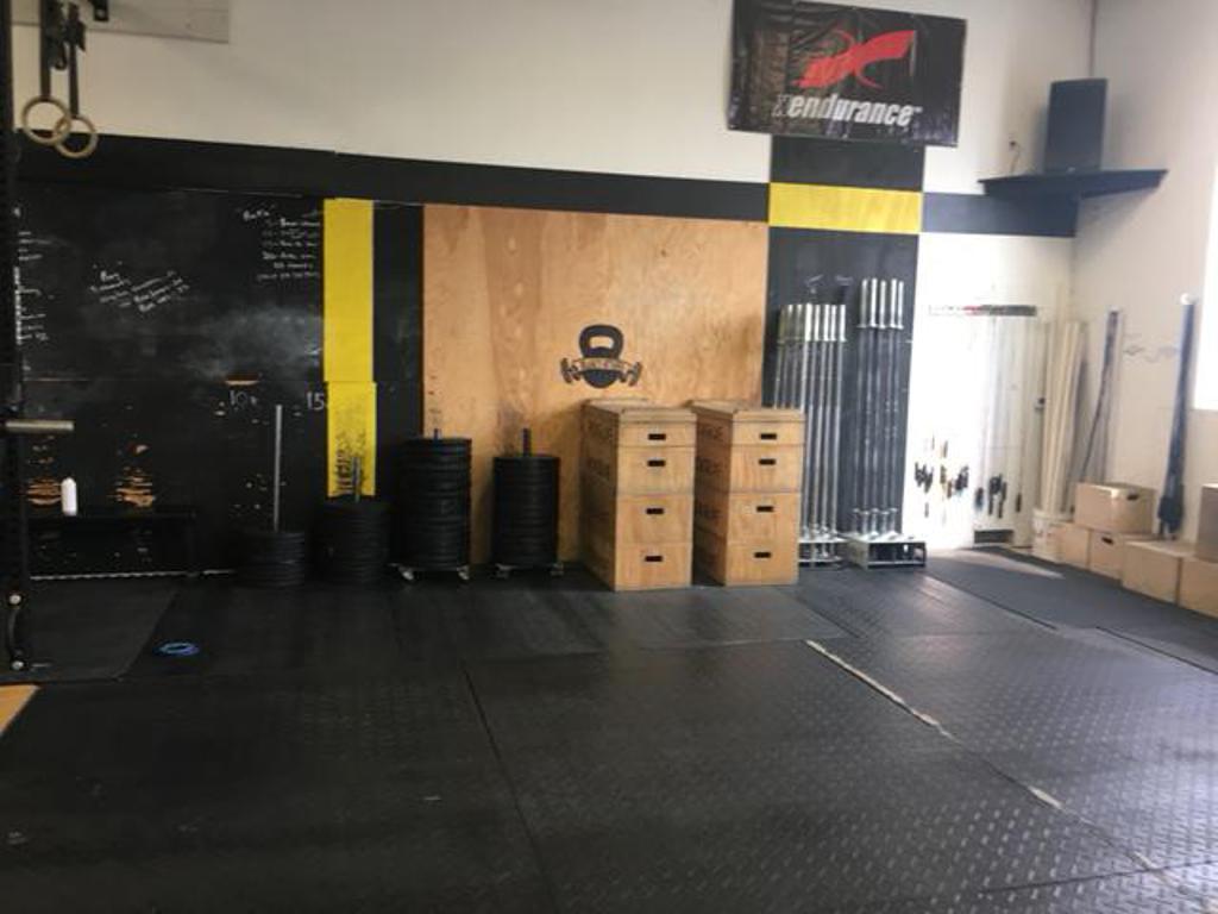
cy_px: 457
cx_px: 609
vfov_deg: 48.2
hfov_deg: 61.7
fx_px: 1020
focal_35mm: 29
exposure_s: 1/30
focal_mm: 4.15
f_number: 2.2
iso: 80
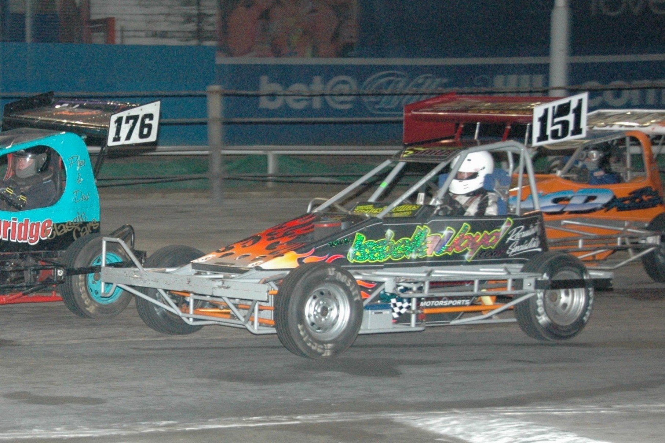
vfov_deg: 17.5
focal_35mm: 78
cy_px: 222
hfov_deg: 26.0
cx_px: 332
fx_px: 1441
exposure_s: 1/250
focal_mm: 52
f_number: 4.8
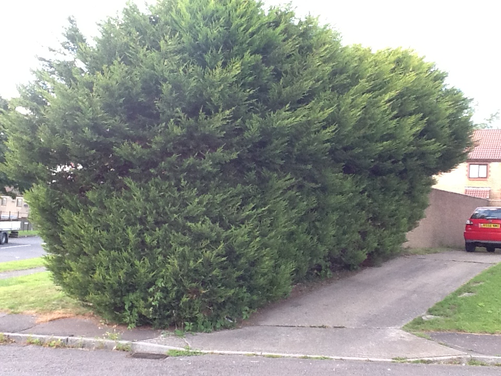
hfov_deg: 42.9
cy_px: 188
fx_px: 637
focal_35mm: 44
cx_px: 250
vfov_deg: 32.9
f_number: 2.4
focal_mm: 2.03
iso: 64
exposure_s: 1/120
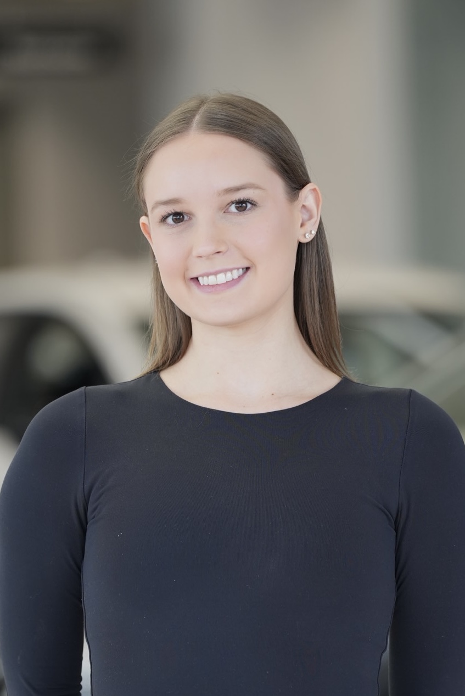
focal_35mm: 277
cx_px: 232
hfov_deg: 5.0
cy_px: 348
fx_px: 5359
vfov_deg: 7.4
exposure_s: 1/250
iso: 400
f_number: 2.8
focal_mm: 185
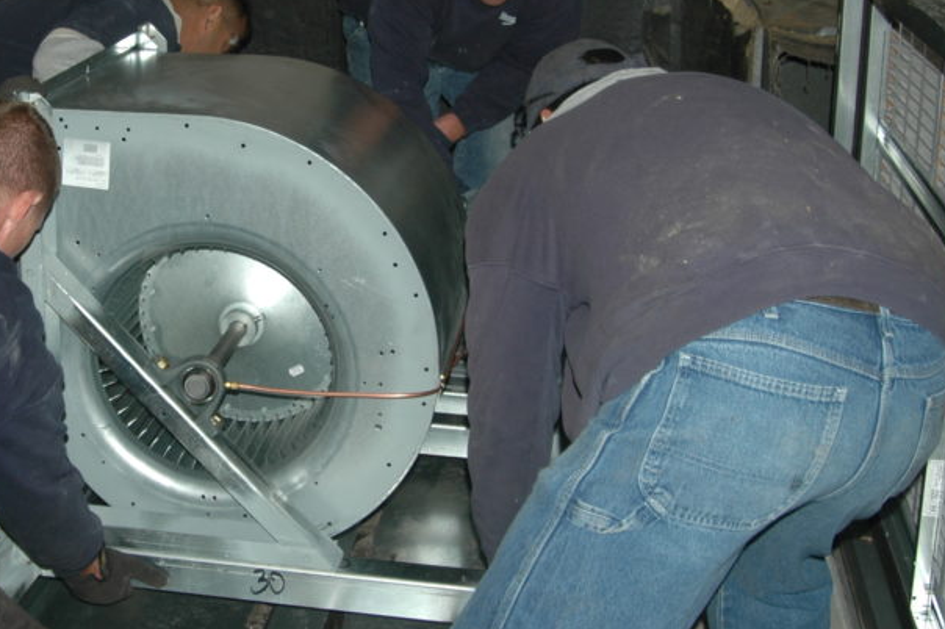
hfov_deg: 32.1
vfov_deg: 22.2
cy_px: 226
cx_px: 205
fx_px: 1600
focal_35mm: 61
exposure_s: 1/60
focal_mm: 24
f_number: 3.5
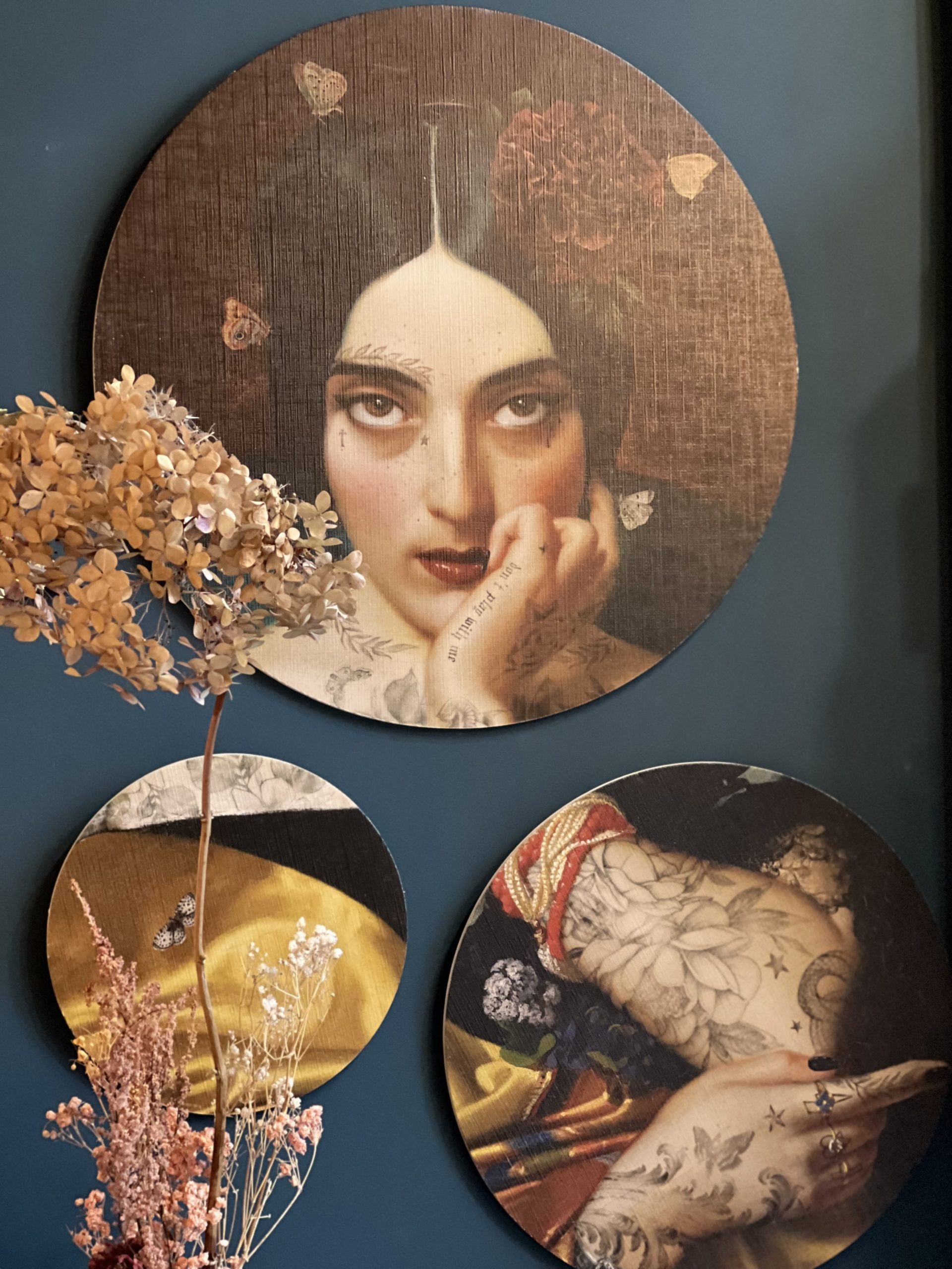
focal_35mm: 77
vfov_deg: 25.3
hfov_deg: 19.1
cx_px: 476
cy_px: 634
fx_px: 2824
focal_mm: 9
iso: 400
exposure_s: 1/25
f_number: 2.8
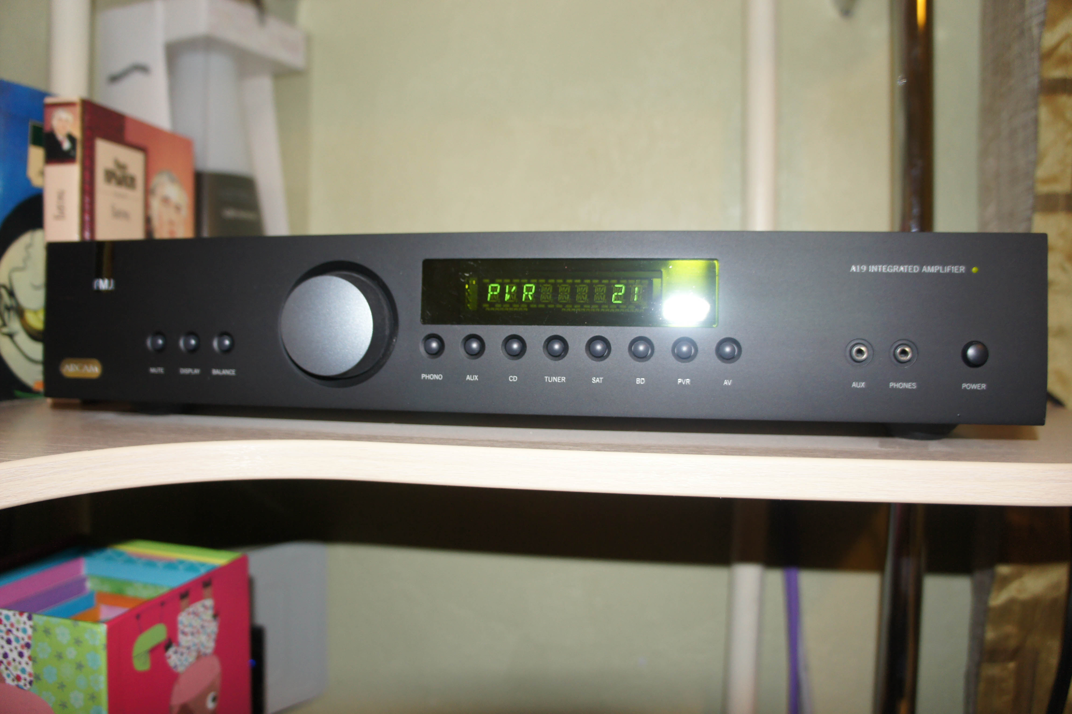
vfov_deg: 47.9
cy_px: 357
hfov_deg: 67.4
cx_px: 536
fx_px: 804
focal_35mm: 27
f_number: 3.5
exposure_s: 1/60
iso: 500
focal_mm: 18
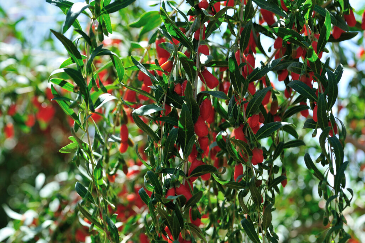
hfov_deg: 19.5
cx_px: 182
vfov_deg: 13.0
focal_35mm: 105
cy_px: 122
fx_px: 1064
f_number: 6.3
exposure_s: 1/250
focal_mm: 105
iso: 200
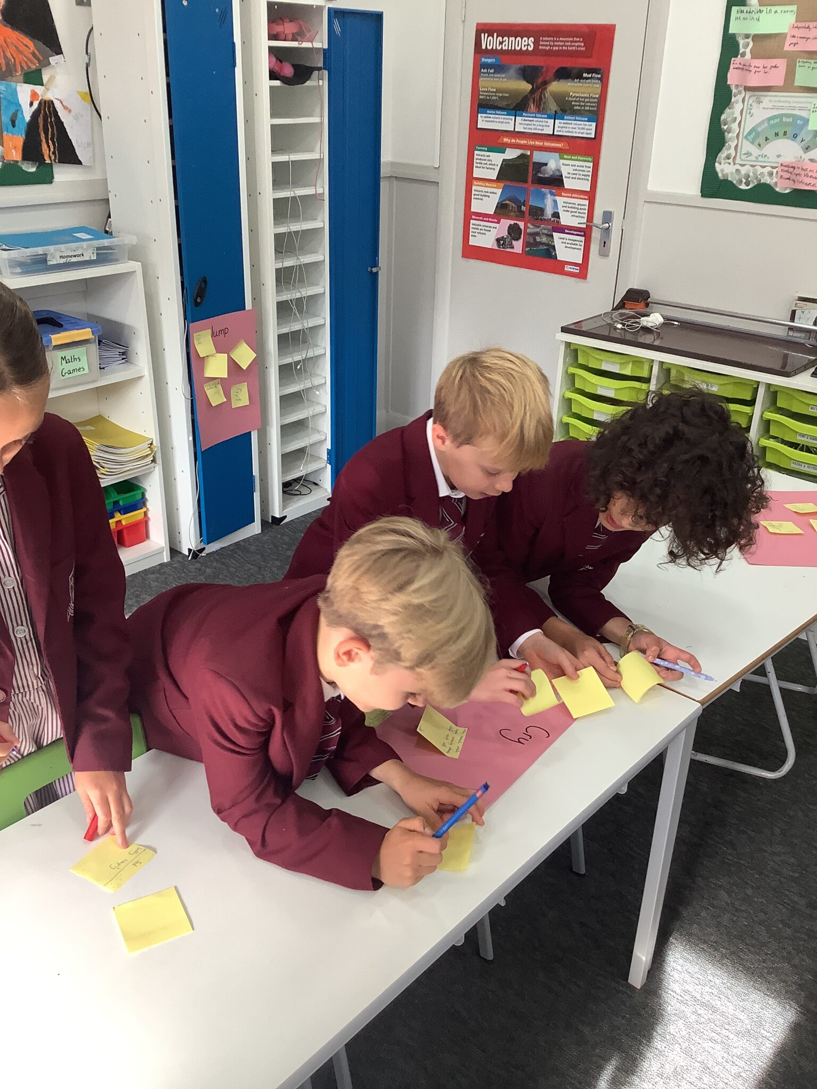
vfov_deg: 58.4
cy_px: 544
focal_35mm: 31
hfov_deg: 45.4
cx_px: 408
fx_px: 976
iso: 80
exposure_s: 1/100
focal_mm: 3.3
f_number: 2.4
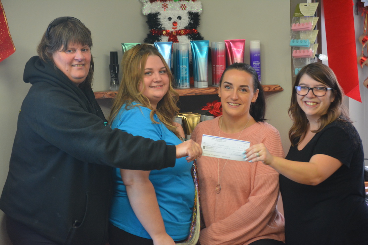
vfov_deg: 11.1
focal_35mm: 123
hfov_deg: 16.7
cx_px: 184
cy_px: 122
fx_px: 1257
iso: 1600
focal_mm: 82
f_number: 4.2
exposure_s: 1/125
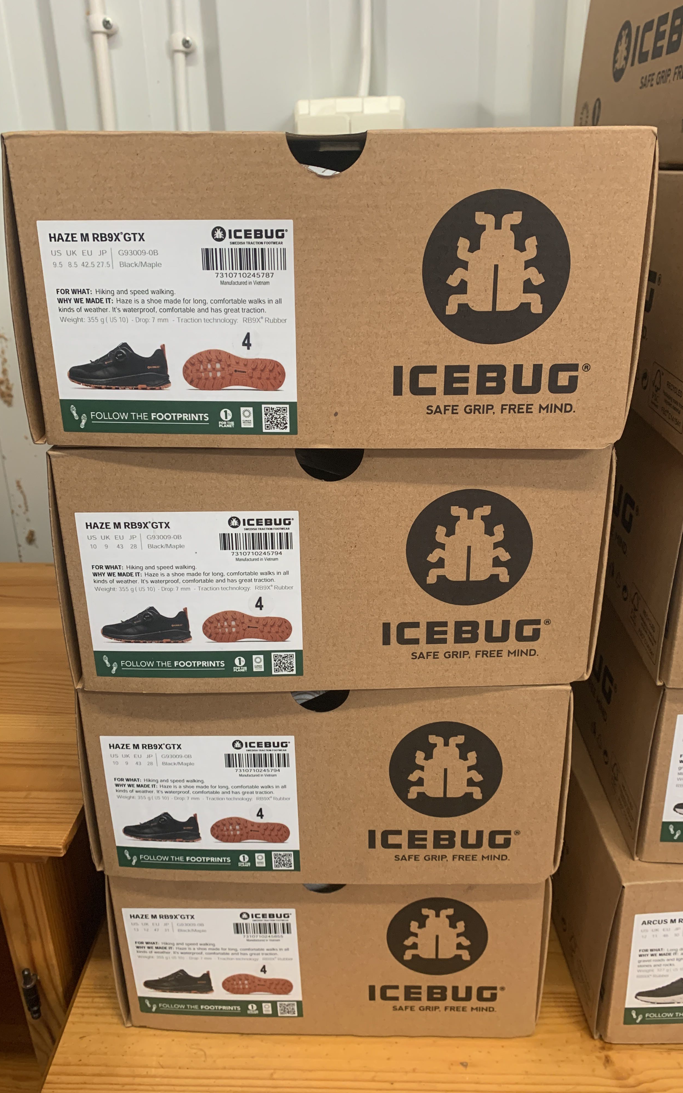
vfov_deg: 66.5
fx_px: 834
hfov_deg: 44.5
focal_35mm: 28
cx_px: 340
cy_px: 544
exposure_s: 1/50
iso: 250
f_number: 1.8
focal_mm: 4.25
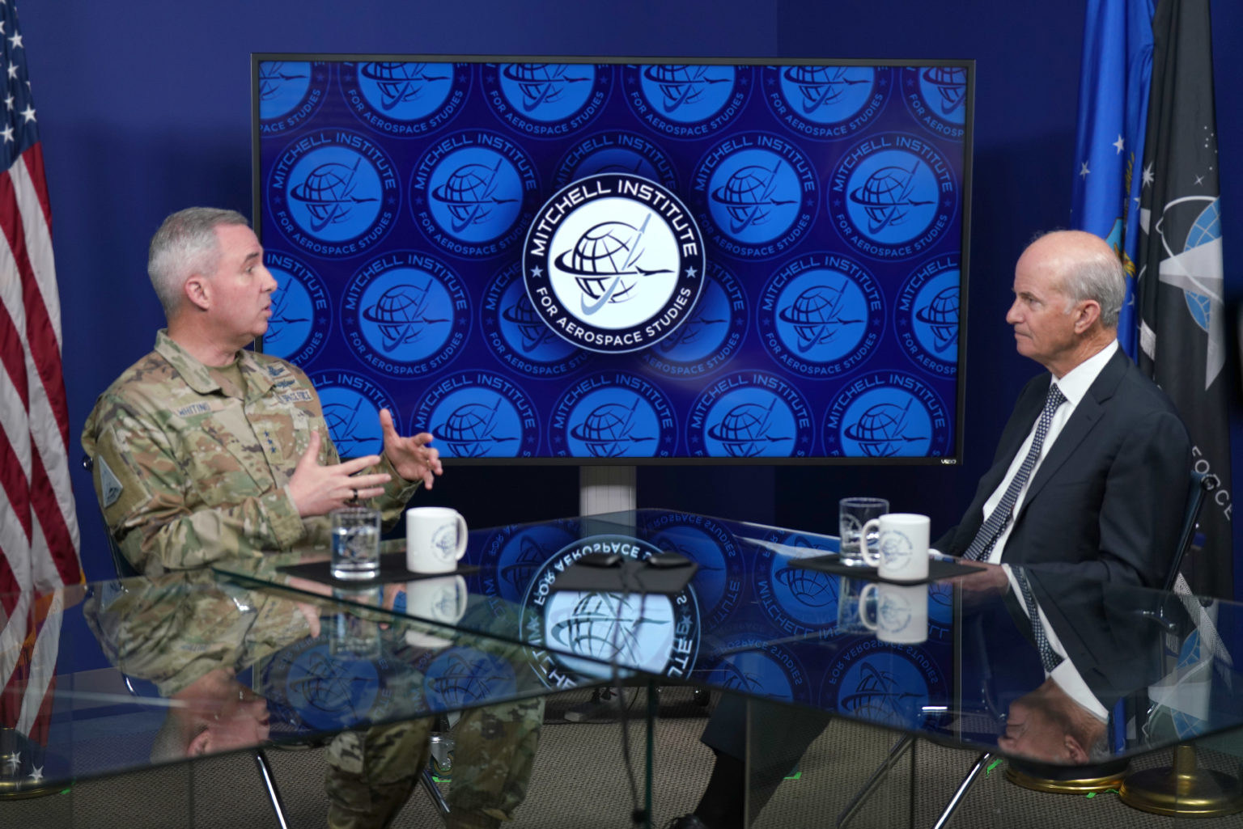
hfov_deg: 28.8
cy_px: 414
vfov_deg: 19.5
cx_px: 622
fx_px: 2417
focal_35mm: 70
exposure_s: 1/160
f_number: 2.8
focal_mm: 70
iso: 800
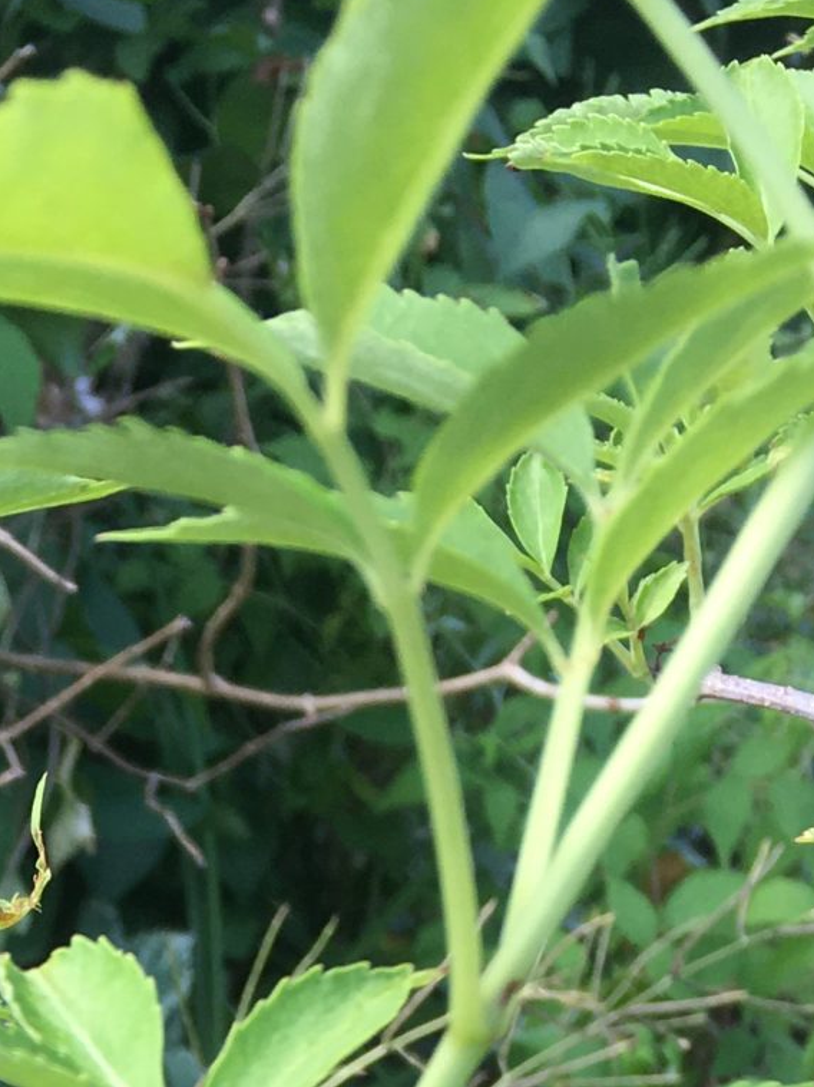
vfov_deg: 17.4
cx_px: -232
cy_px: 1777
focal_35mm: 98
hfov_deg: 14.5
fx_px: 3074
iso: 25
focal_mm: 4.15
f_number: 2.2
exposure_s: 1/252
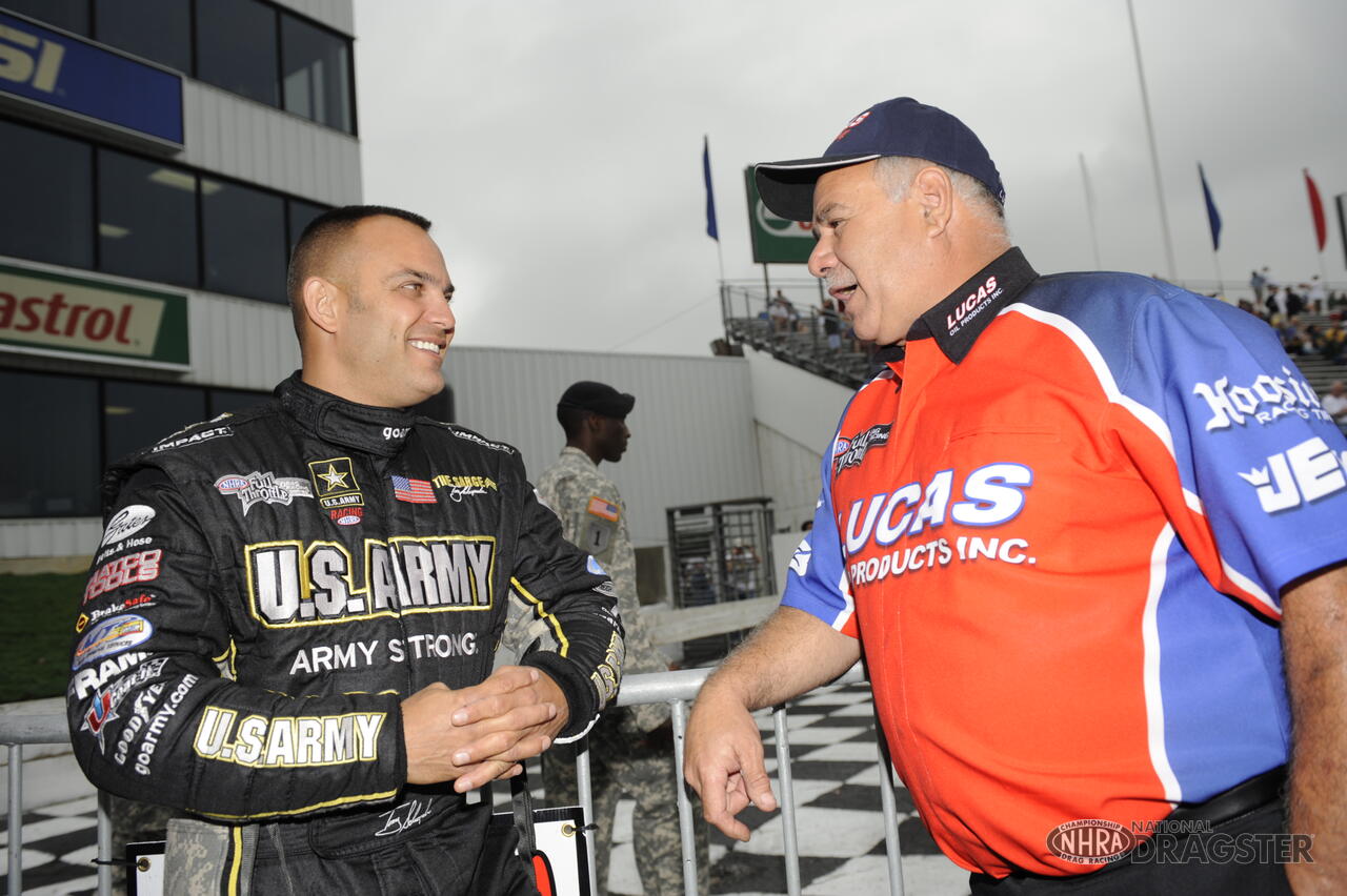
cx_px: 674
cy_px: 448
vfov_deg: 47.9
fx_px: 1010
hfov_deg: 67.4
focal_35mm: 27
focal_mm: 27
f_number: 4
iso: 400
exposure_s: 1/1600
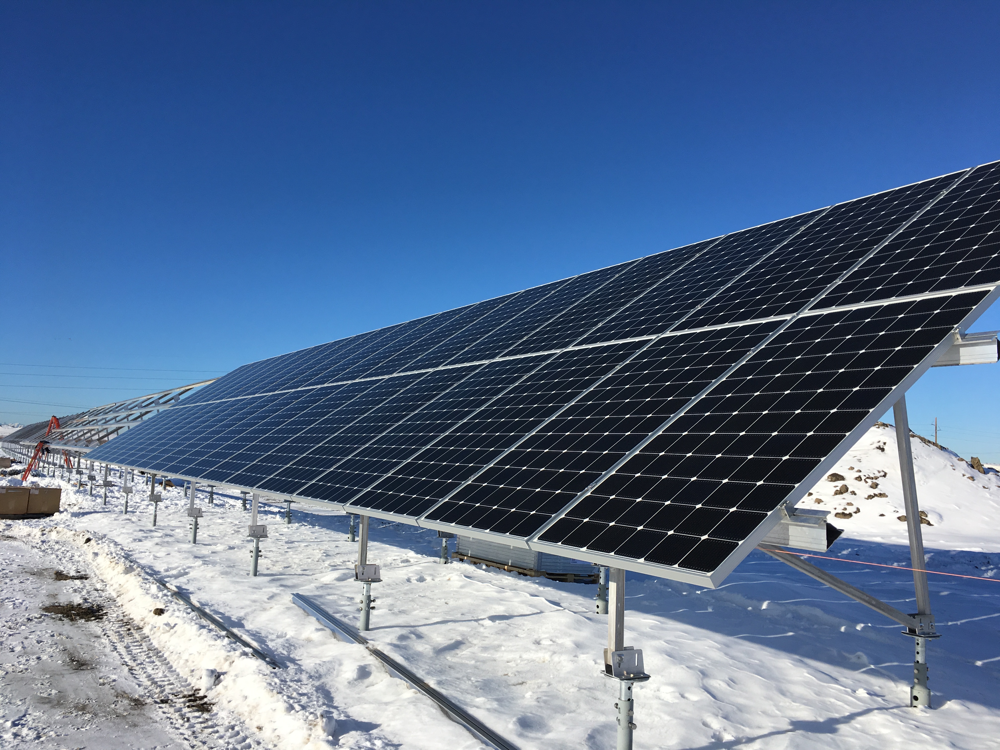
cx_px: 500
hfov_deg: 61.7
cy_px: 375
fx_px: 838
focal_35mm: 29
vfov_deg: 48.2
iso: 25
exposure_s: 1/2959
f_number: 2.2
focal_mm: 4.15
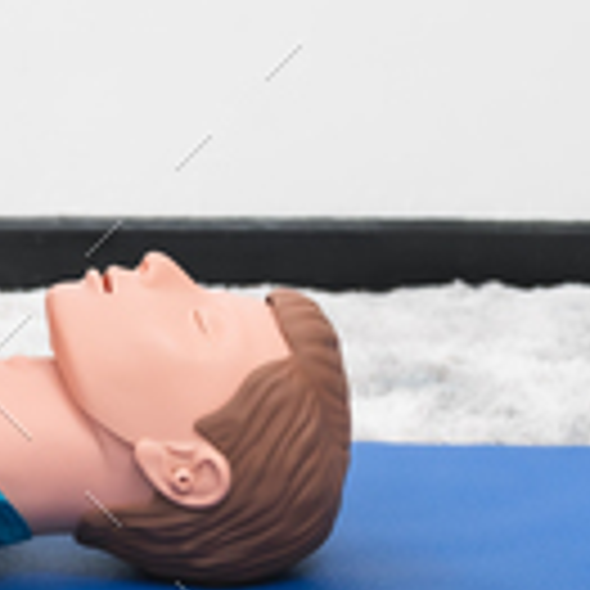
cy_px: -92
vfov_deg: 13.1
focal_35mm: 130
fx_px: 2507
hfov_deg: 13.2
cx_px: -54
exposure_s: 1/100
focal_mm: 34
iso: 400
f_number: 2.8
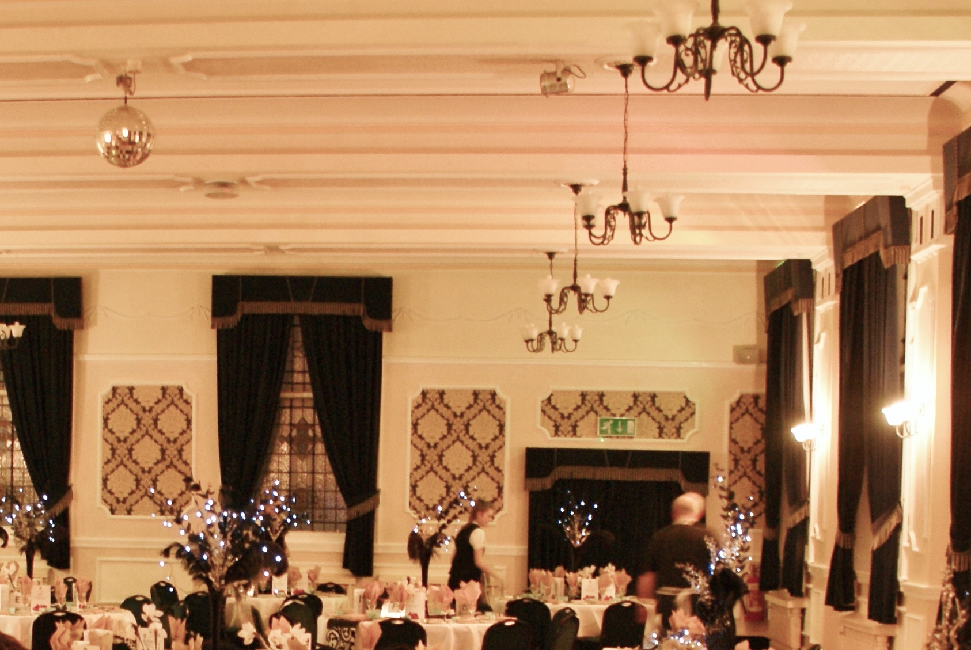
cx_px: 237
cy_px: 608
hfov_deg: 31.7
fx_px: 1674
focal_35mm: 62
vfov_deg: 21.4
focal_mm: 18
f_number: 3.5
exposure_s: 1/8
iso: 400
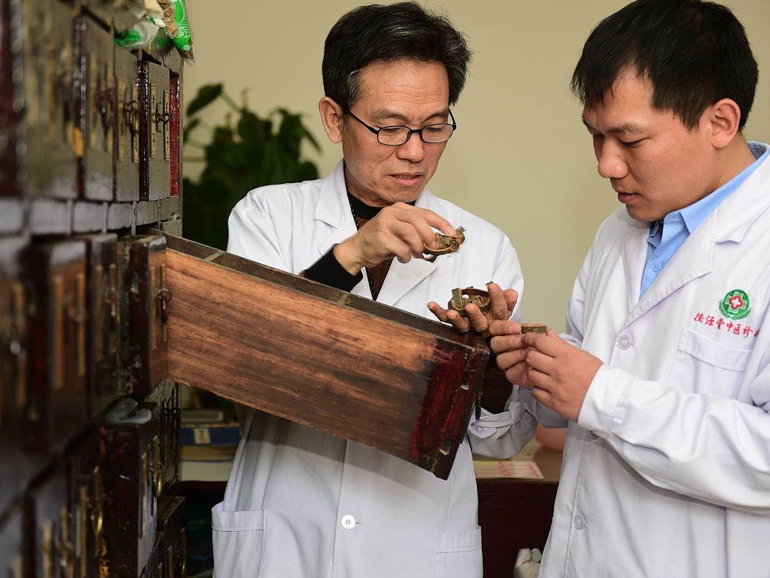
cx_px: 394
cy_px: 290
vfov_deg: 22.3
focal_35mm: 66
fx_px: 1468
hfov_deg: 29.4
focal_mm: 60
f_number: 2.8
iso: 200
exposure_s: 1/60
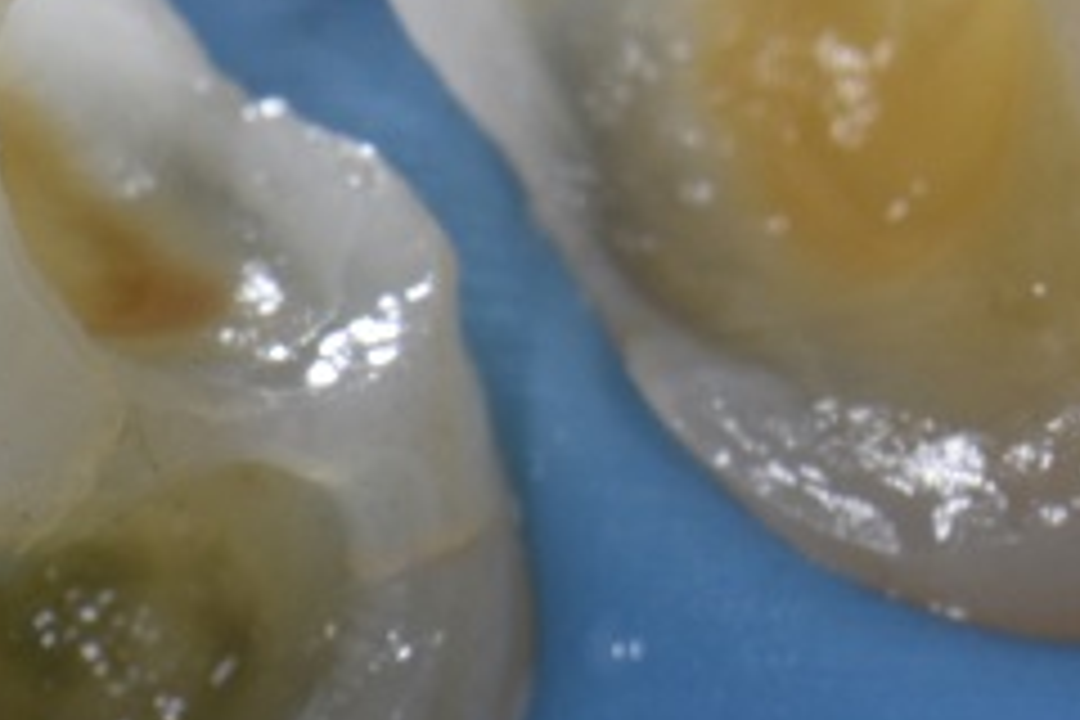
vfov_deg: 2.1
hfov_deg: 3.1
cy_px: 112
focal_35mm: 657
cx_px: 1989
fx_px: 19708
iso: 200
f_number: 32
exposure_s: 1/160
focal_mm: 105
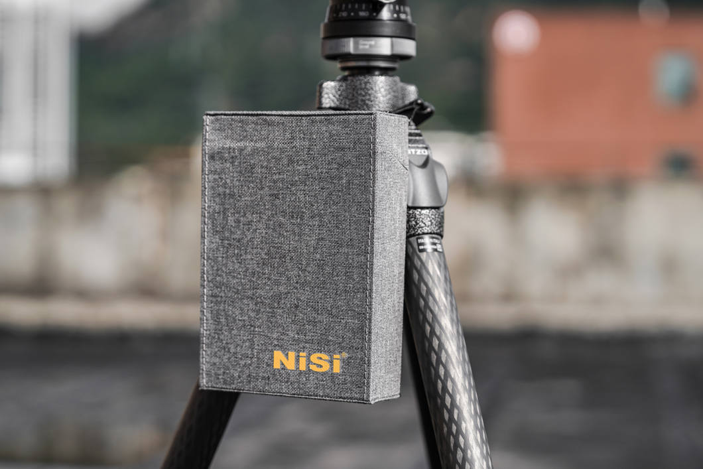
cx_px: 352
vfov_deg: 19.5
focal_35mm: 70
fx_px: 1367
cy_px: 234
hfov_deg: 28.8
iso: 100
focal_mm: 70
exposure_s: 1/2500
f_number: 4
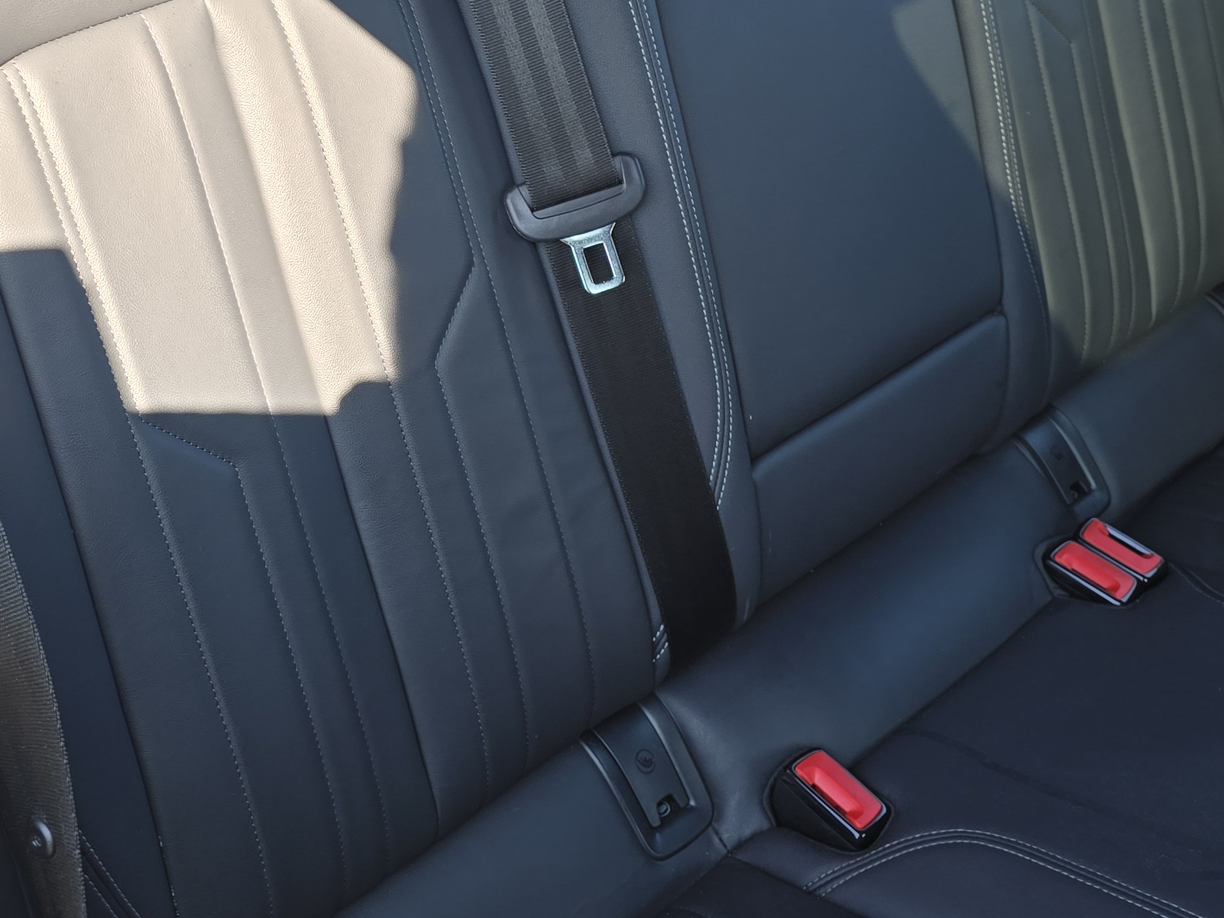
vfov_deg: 29.3
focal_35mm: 48
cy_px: 133
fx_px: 1697
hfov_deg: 39.1
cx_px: 384
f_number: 1.7
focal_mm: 6.3
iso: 20
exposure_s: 1/180
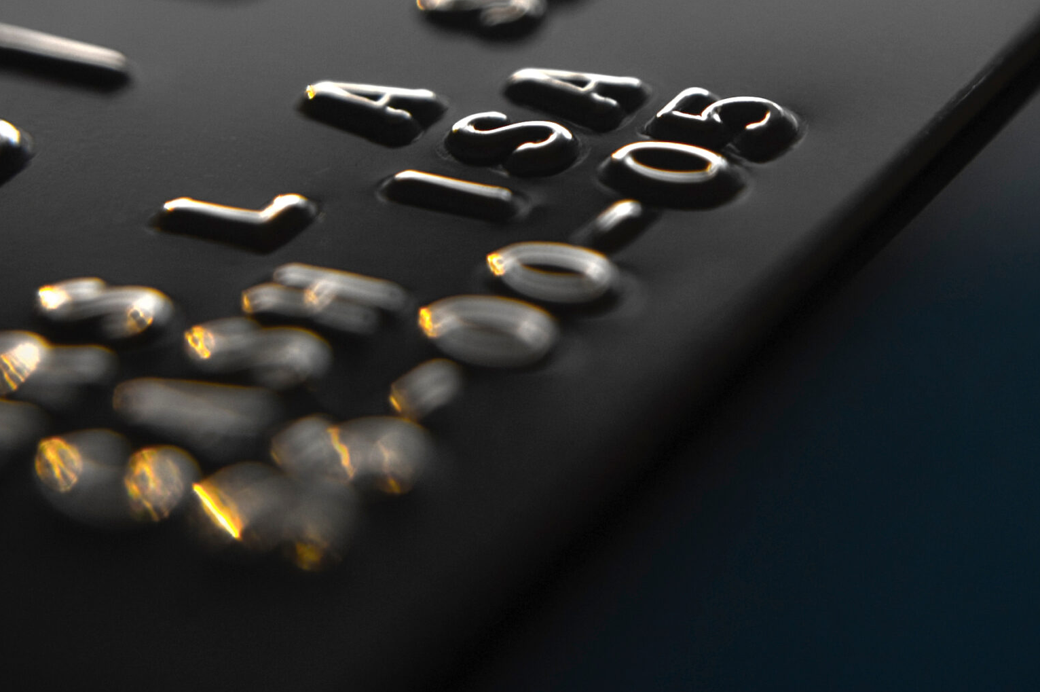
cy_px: 122
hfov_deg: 14.9
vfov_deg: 9.9
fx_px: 3979
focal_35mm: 138
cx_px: 572
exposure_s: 1/60
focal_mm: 55
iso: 800
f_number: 5.6
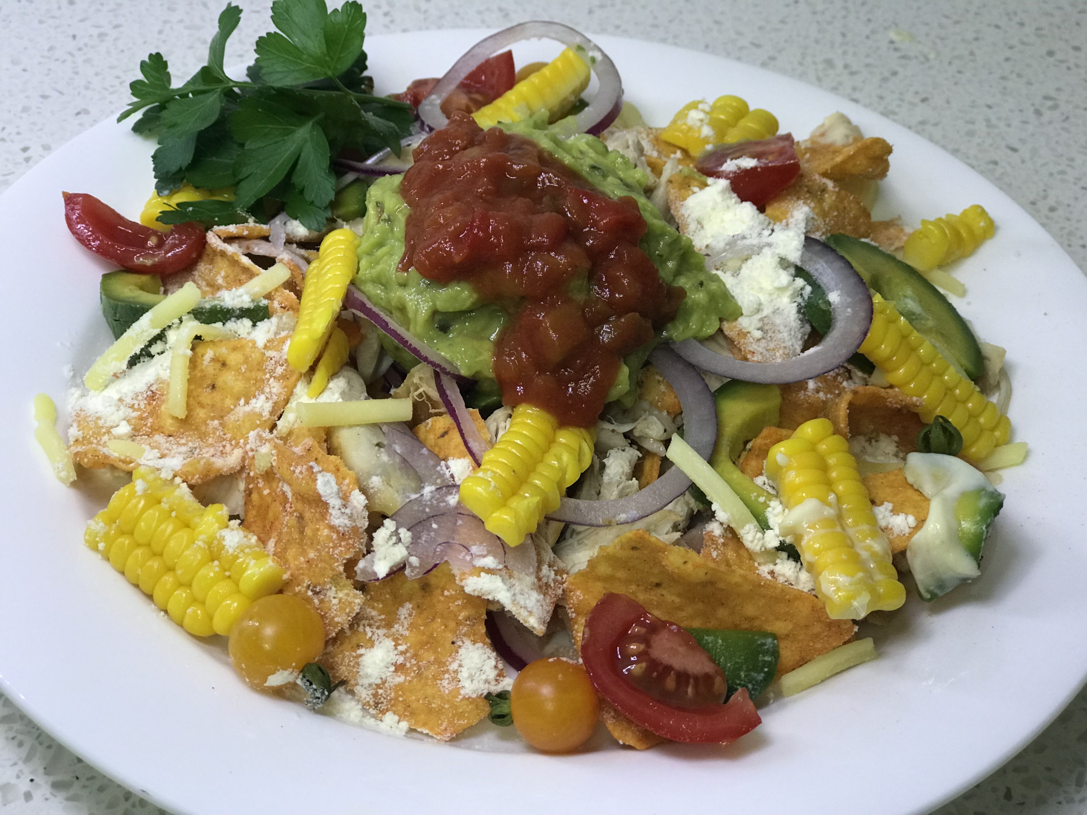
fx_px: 1790
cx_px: 544
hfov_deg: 33.8
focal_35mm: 57
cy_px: 408
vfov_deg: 25.7
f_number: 2.8
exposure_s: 1/50
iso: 80
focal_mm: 6.6
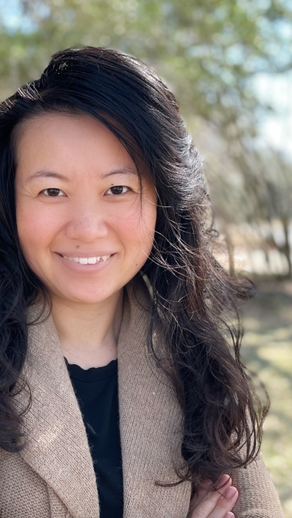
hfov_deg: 17.7
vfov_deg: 31.0
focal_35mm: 68
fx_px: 935
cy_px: 283
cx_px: 91
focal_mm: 6
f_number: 2
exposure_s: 1/122
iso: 40
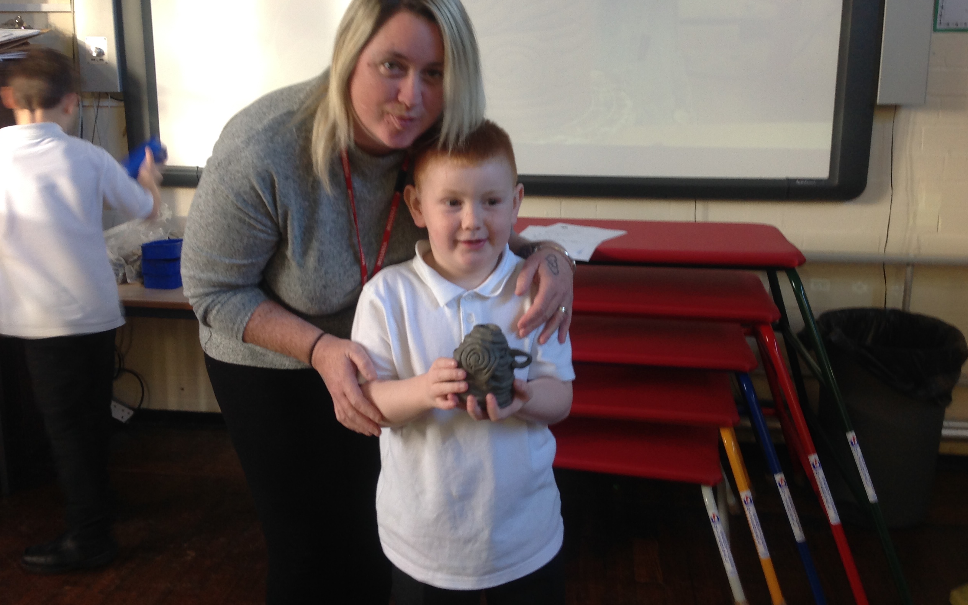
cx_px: 481
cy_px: 245
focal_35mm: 38
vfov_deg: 33.5
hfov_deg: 51.5
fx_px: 1002
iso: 80
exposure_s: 1/15
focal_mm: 4.28
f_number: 2.4
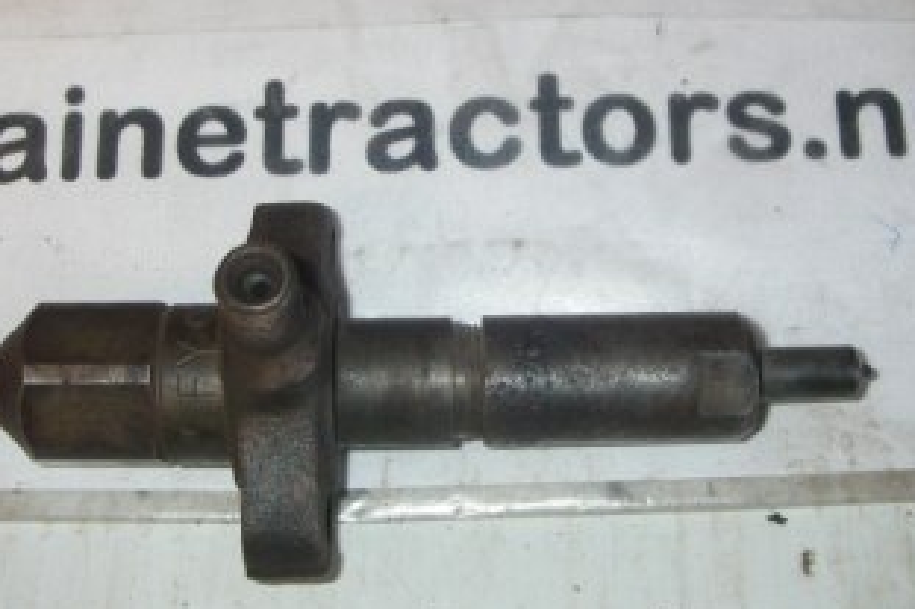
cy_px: 200
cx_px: 459
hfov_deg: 35.1
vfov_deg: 23.6
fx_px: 1448
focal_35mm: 57
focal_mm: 6.3
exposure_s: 1/40
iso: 200
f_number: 3.3
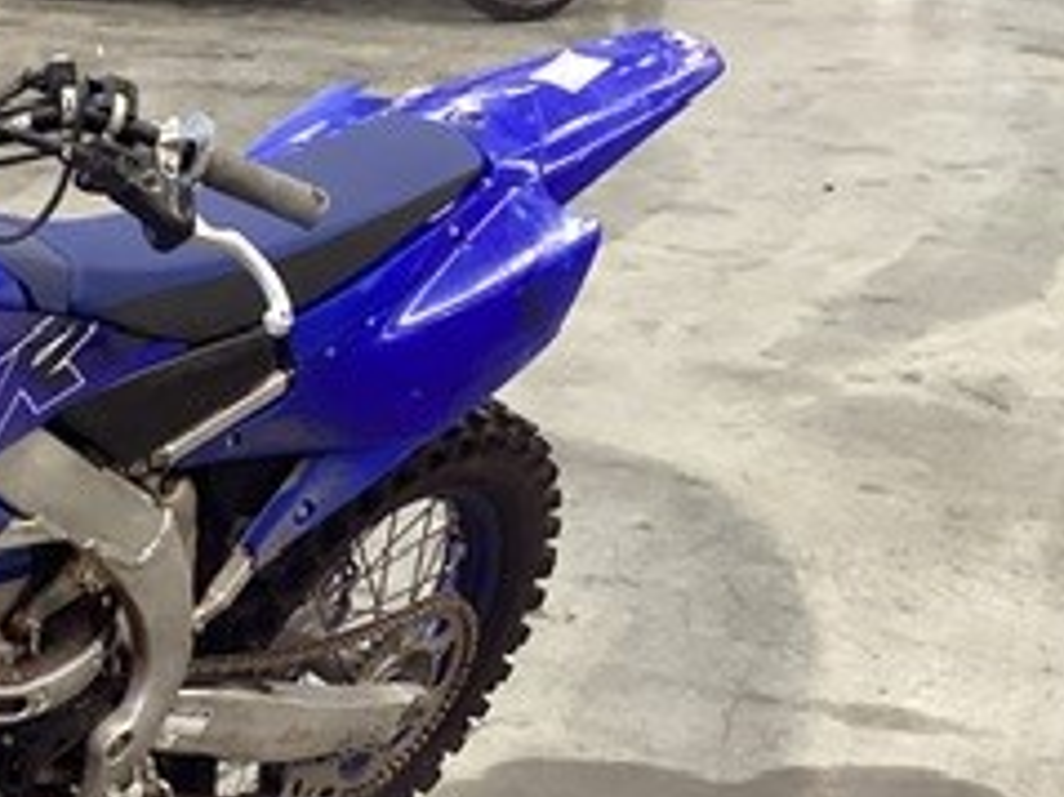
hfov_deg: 21.8
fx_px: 2550
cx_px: -209
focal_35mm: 83
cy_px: 744
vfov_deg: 17.5
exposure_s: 1/50
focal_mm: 3.3
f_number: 2.4
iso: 100
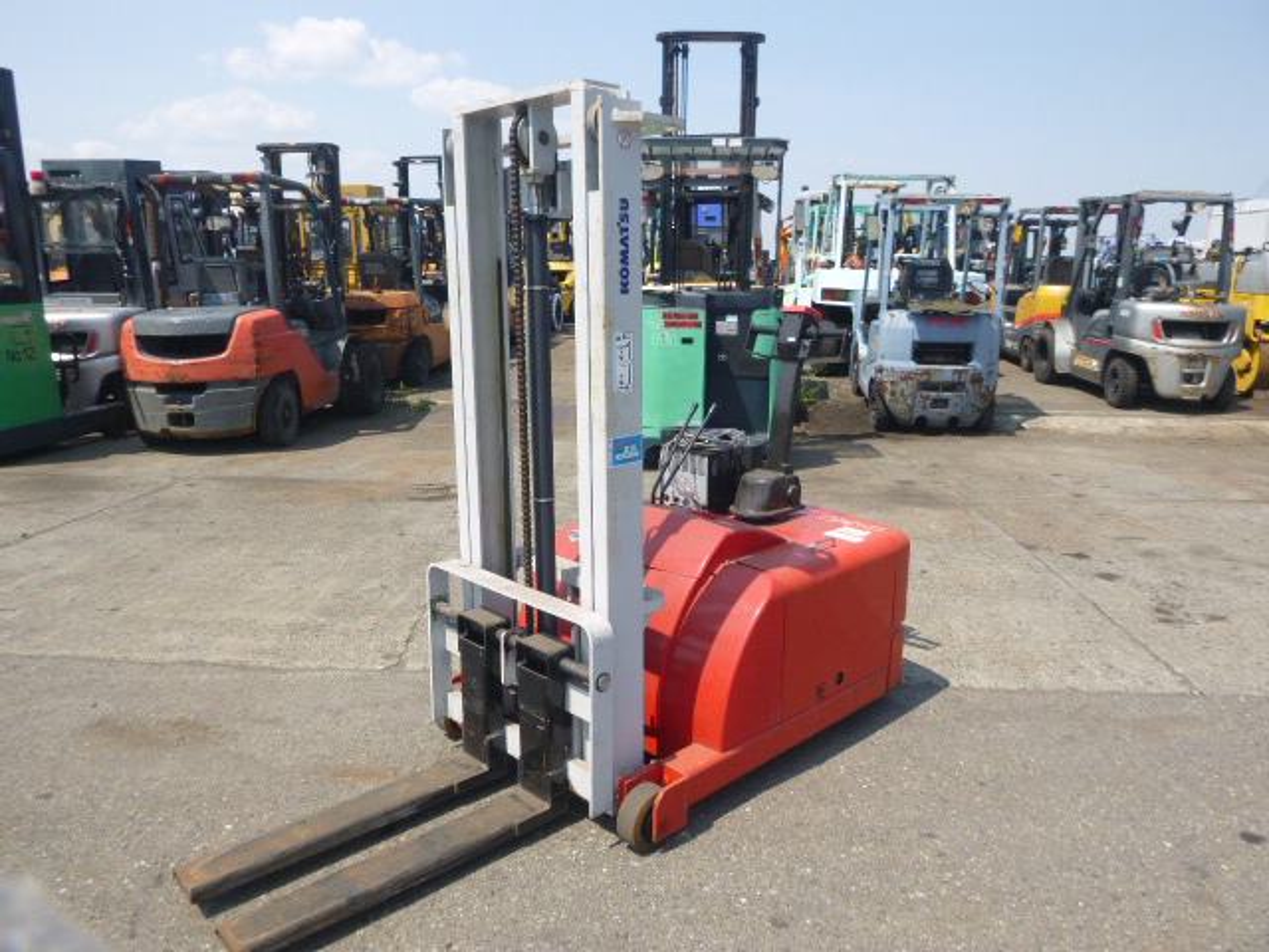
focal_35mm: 25
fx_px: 916
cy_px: 476
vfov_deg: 54.9
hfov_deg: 69.4
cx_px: 634
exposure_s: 1/500
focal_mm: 4.5
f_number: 3.9
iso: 100
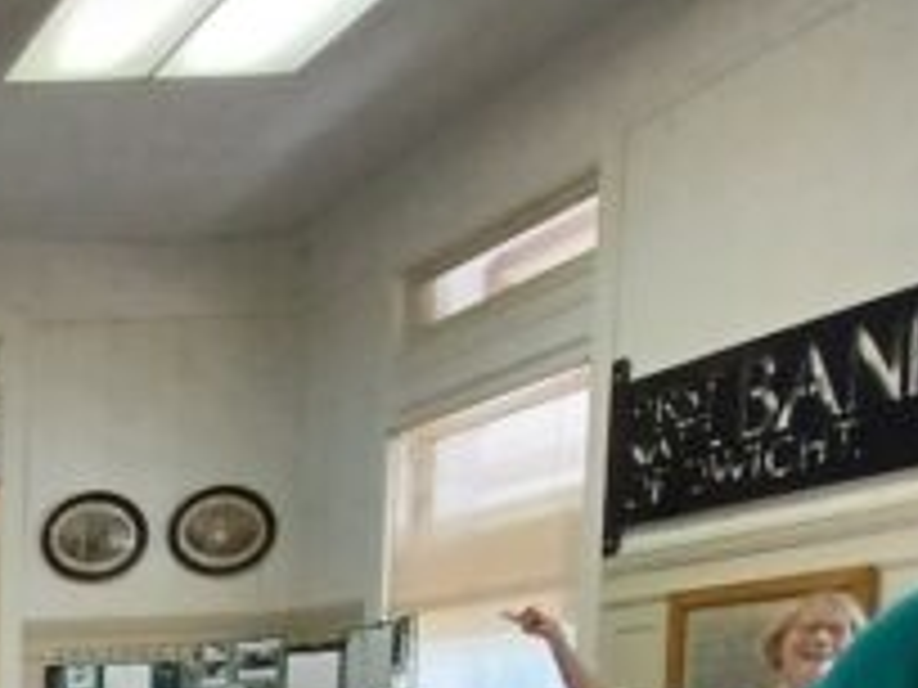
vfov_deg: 25.5
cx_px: -572
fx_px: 1299
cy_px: 895
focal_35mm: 49
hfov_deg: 25.2
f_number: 2.2
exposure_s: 1/50
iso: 200
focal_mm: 1.42
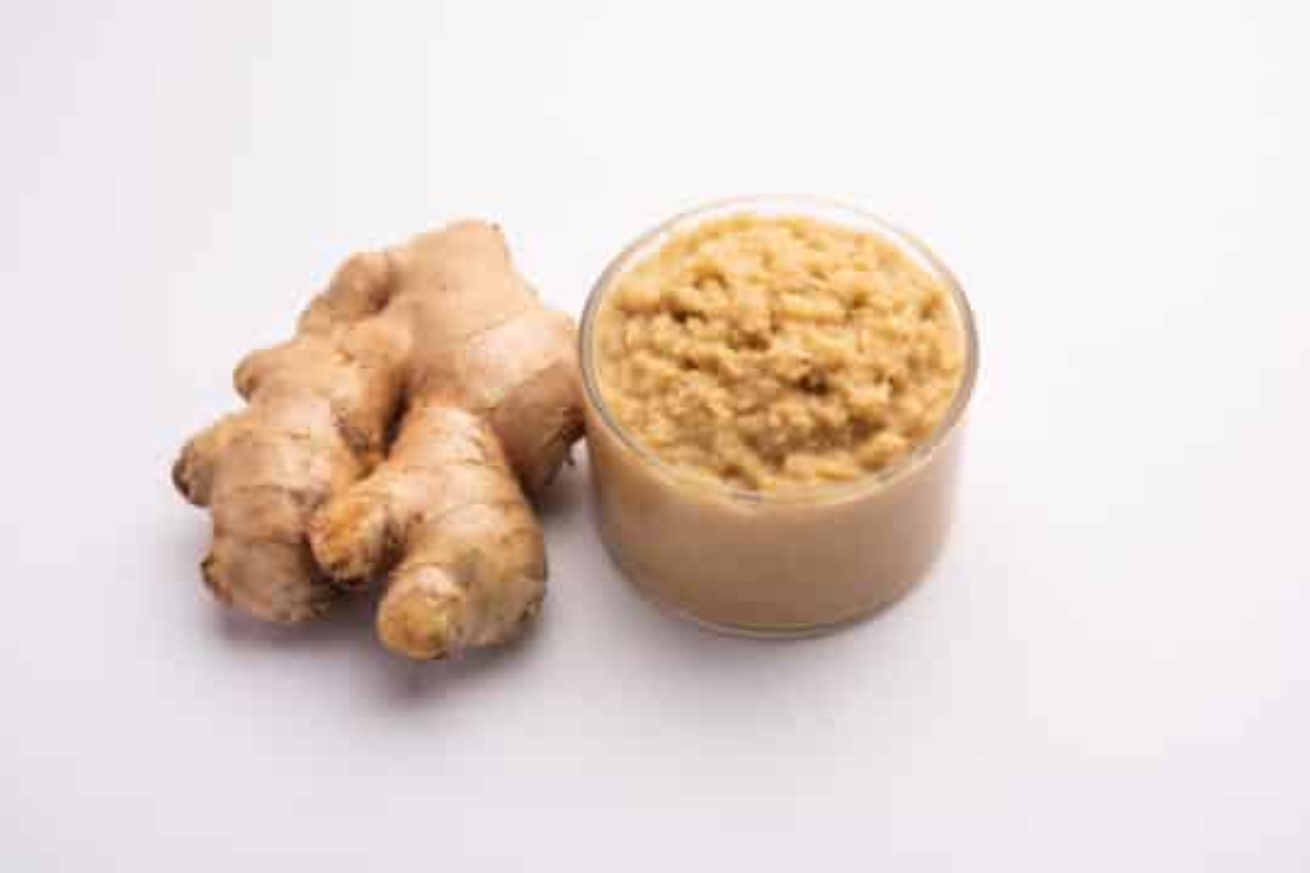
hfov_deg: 33.4
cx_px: 655
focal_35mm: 60
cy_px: 436
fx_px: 2183
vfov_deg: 22.6
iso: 100
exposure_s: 1/125
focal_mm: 60
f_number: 9
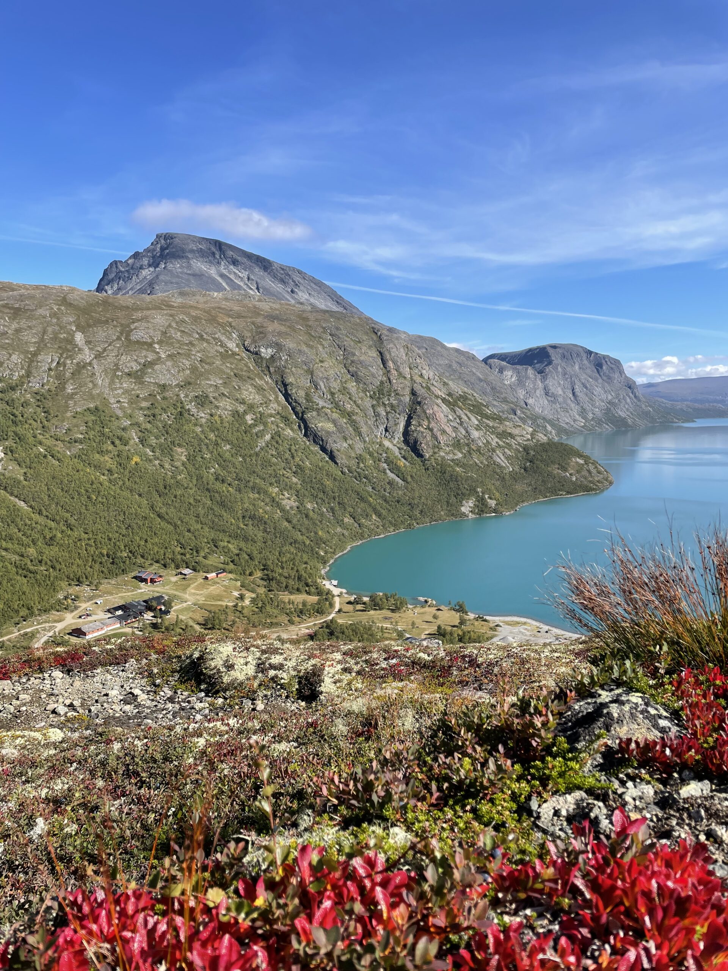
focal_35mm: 26
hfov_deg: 53.1
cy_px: 486
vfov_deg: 67.3
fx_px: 729
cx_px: 364
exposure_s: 1/2618
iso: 32
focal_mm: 4.2
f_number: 1.6
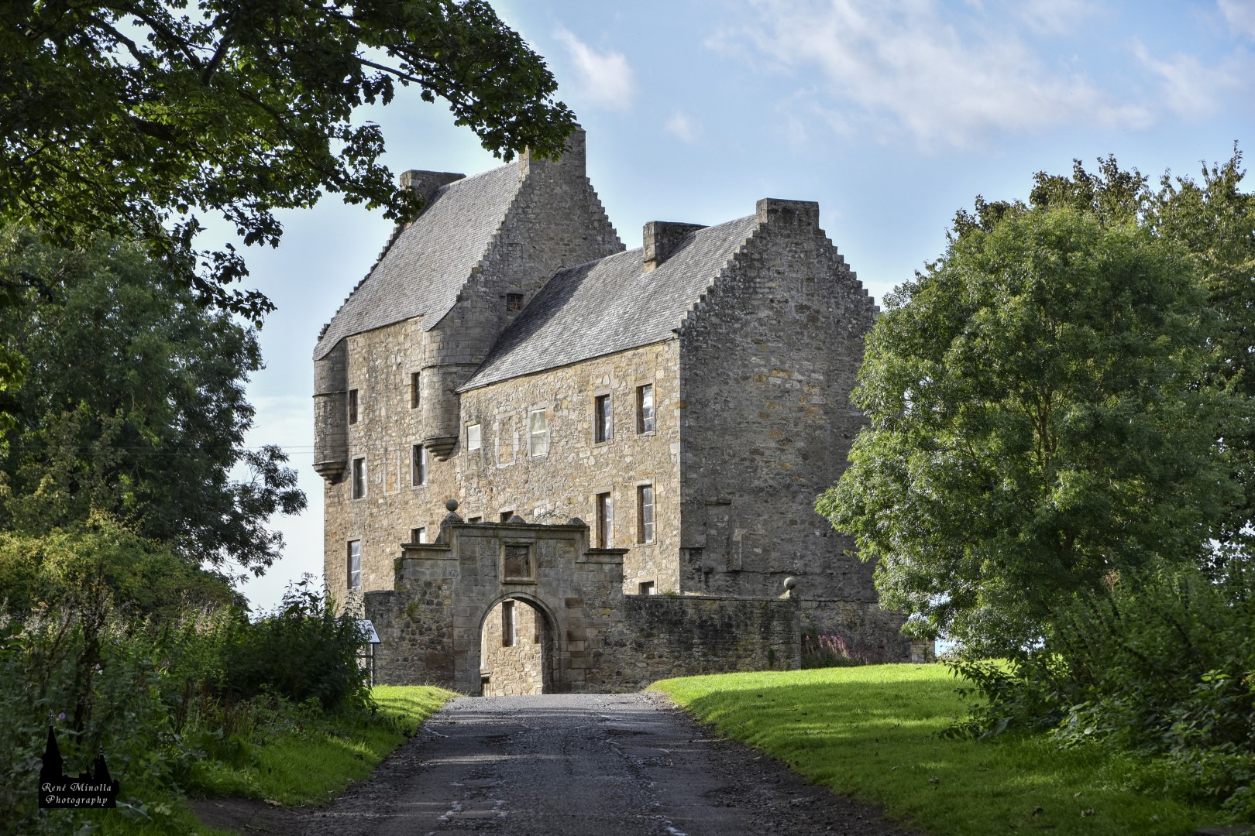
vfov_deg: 13.0
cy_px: 418
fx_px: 3660
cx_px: 628
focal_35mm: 105
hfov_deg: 19.5
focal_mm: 70
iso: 200
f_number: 6.3
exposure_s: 1/640
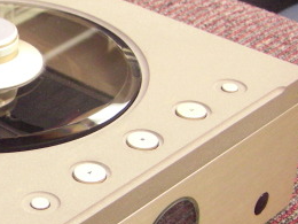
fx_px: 1059
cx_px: -33
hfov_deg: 15.6
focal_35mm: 123
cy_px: 164
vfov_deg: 12.0
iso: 400
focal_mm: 8.4
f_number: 3.7
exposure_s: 1/25
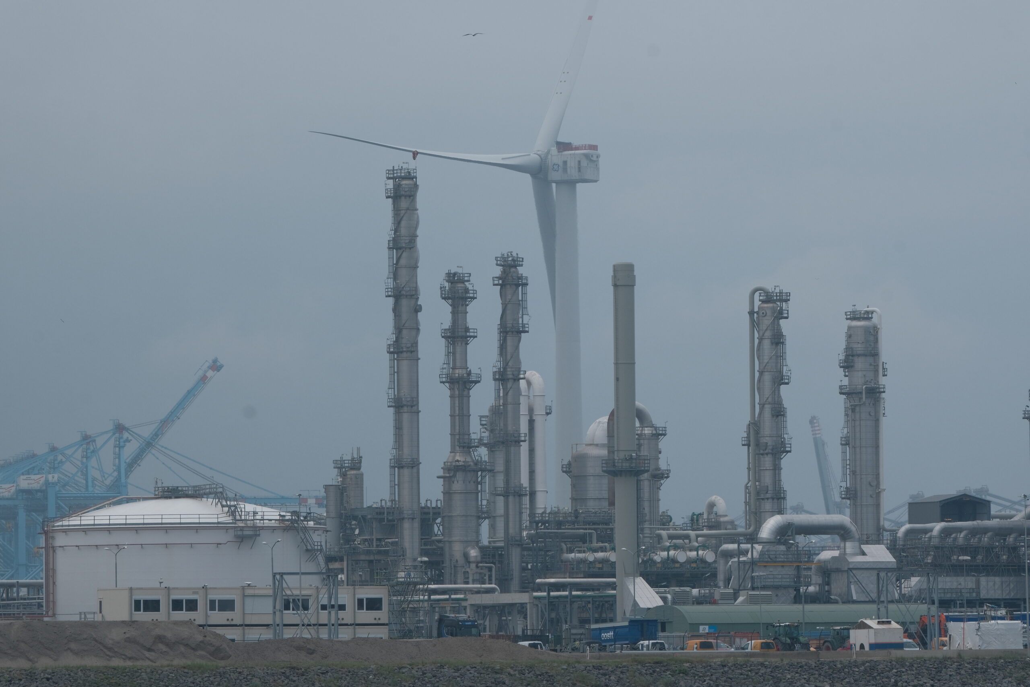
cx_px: 515
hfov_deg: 9.7
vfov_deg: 6.5
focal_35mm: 213
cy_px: 344
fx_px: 6094
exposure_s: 1/500
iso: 400
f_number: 13
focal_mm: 142.2
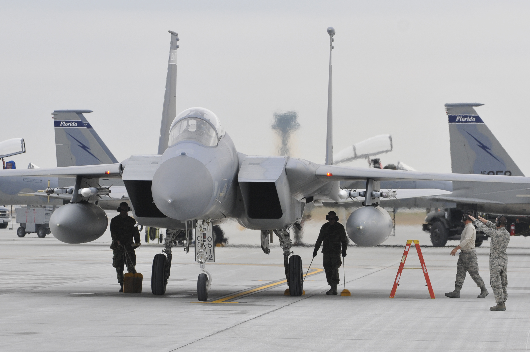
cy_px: 176
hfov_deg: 9.2
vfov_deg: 6.1
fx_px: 3308
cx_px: 265
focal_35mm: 225
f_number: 7.1
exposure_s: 1/640
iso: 400
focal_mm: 150
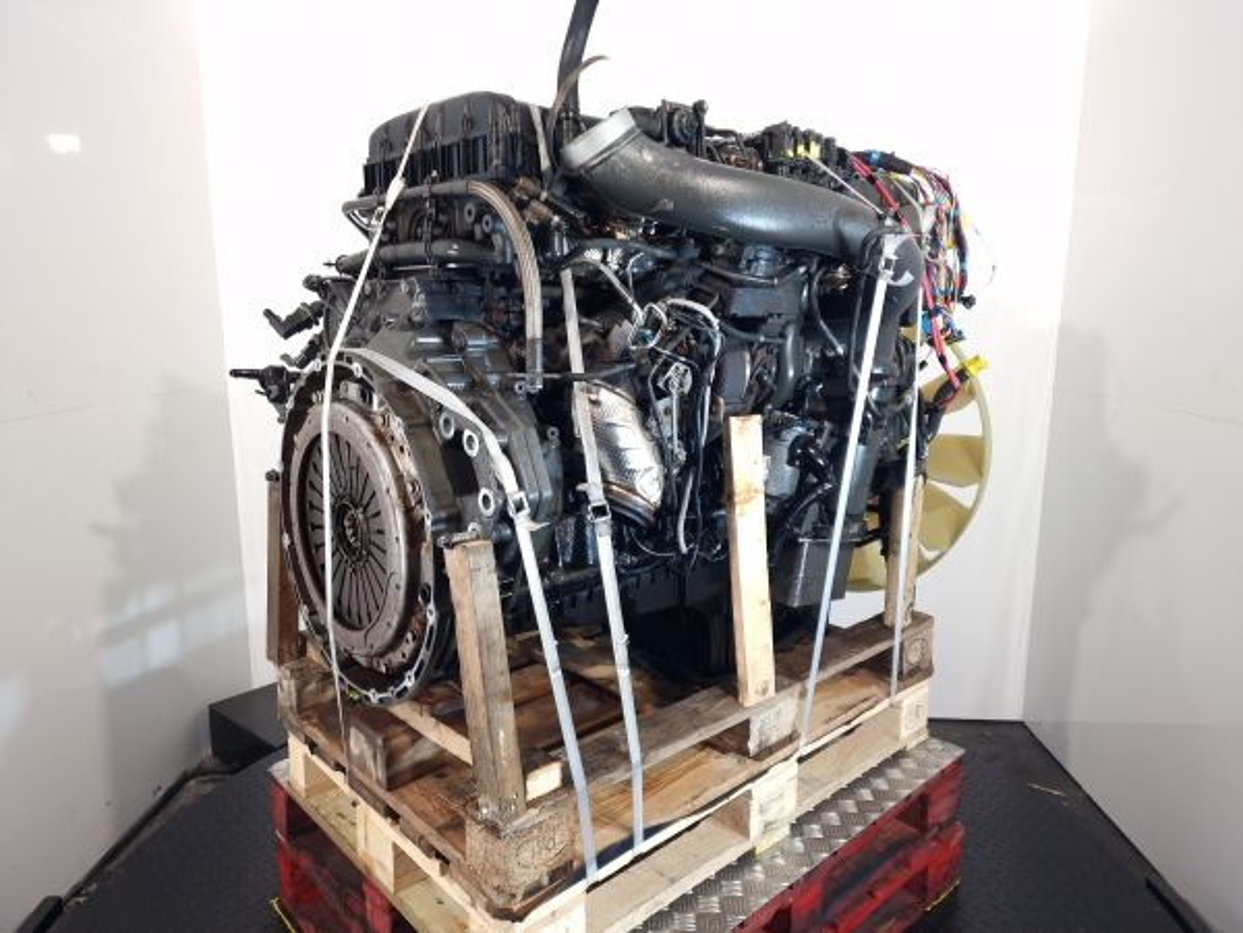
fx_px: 826
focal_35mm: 23
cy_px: 466
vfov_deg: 58.9
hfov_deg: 73.9
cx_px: 622
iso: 100
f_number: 1.8
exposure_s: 1/50
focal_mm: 6.4
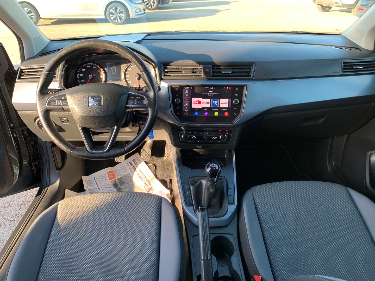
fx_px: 282
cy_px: 140
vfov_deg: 53.1
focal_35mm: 26
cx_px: 188
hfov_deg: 67.3
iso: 40
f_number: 1.8
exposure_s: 1/122
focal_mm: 4.25
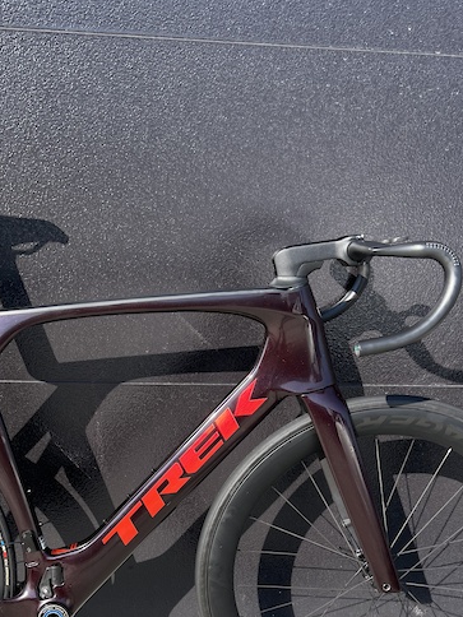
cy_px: 465
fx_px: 767
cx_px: 157
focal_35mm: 43
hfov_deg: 33.3
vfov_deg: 42.5
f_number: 1.5
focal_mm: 5.7
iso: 50
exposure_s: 1/2299
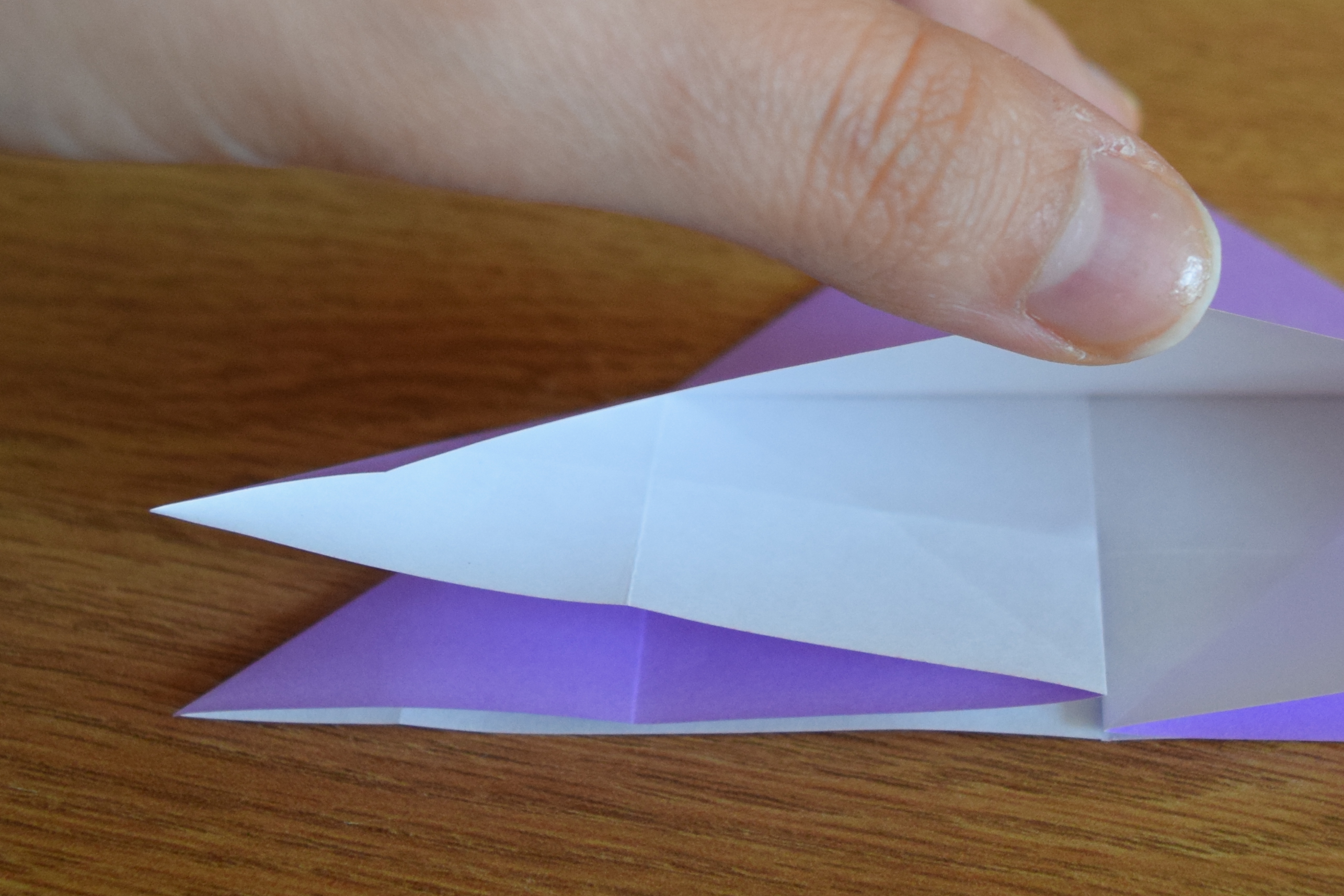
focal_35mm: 70
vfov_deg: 19.4
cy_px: 352
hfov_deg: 28.8
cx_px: 795
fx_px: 2613
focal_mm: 20
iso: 900
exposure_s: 1/60
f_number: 3.8
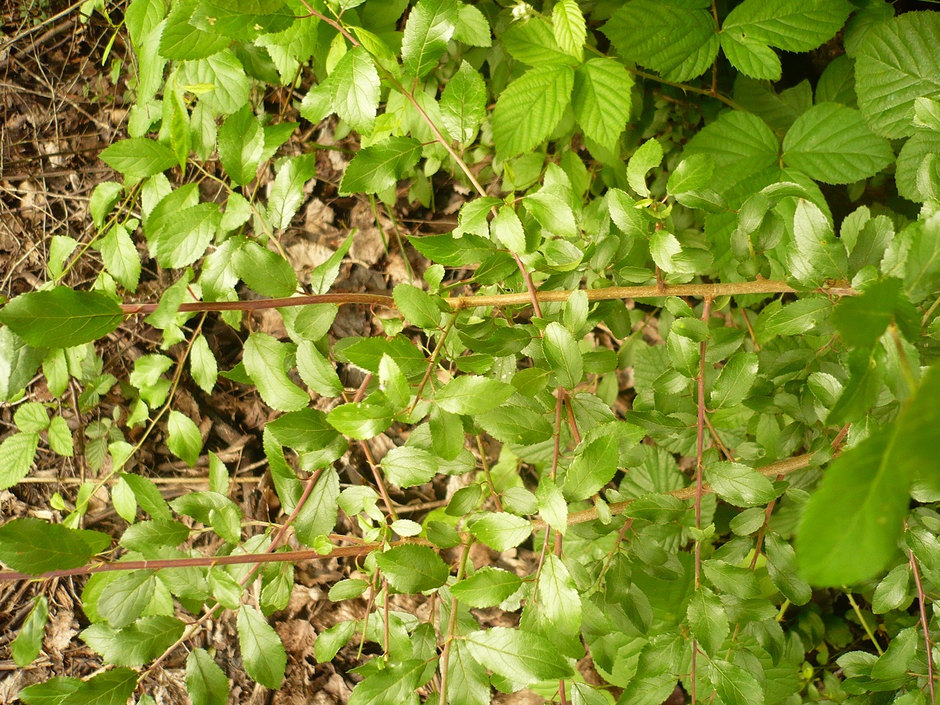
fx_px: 950
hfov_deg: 52.6
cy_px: 352
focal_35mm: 35
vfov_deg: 40.7
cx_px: 470
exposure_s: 1/40
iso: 100
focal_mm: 5.8
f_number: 2.8
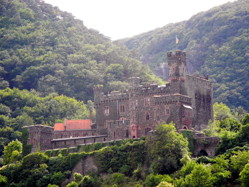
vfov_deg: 7.4
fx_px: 1439
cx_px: 124
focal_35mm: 200
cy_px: 94
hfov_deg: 9.9
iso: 100
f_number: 5.6
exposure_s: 1/125
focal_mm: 42.6
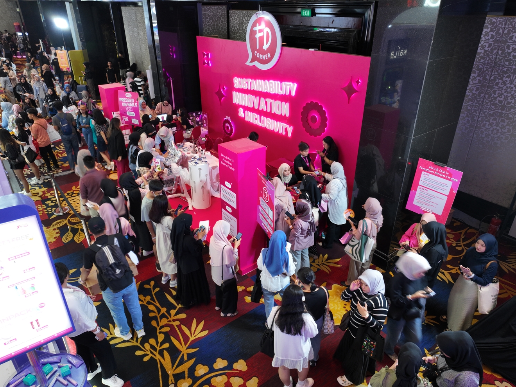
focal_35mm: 24
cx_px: 258
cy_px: 194
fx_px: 358
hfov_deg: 71.6
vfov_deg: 56.8
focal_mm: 12.29
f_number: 2.8
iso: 150
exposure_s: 1/15
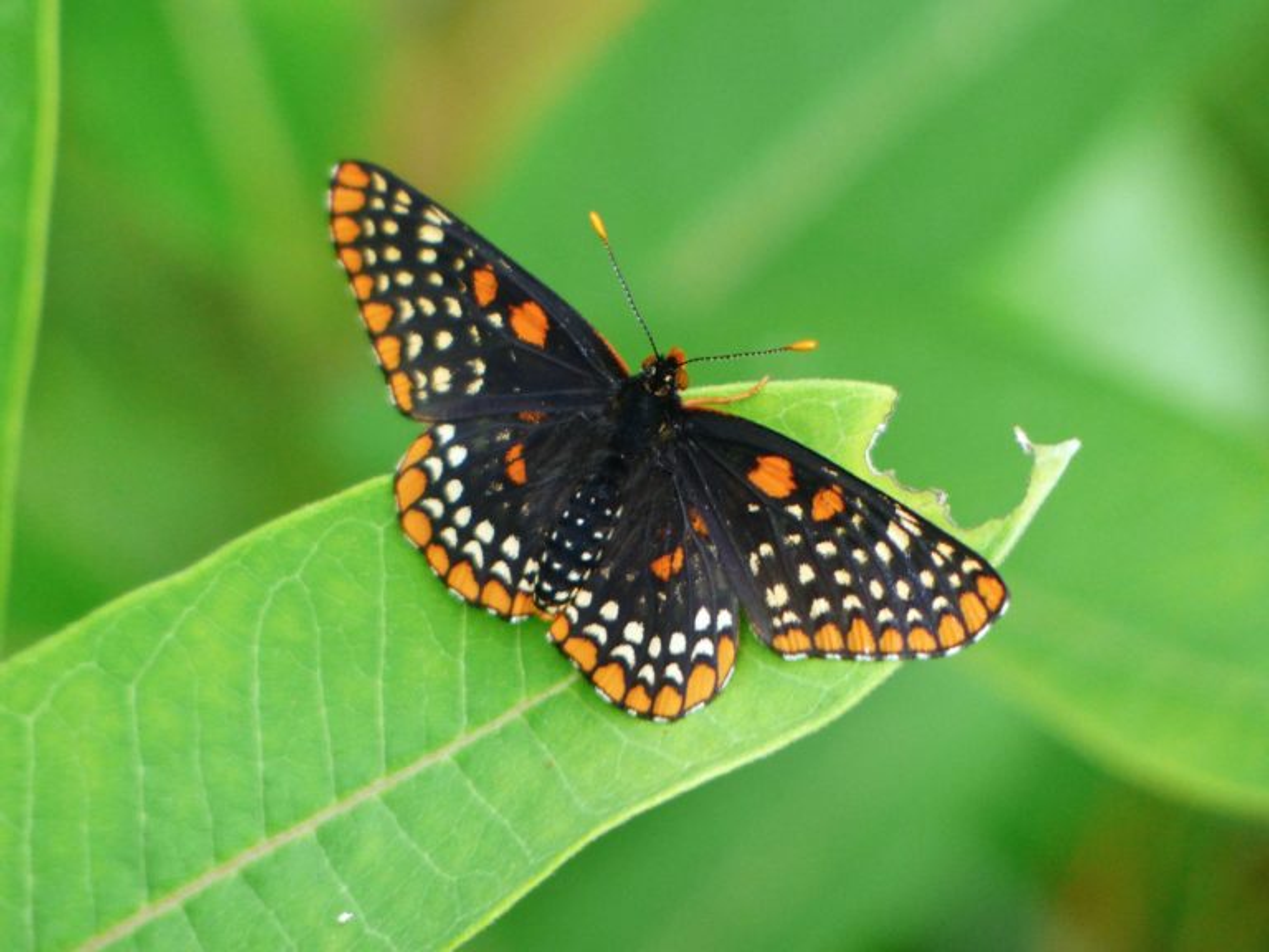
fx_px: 21996
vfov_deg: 2.5
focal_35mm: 600
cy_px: 476
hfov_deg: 3.3
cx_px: 634
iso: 250
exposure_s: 1/250
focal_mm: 108
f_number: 2.8
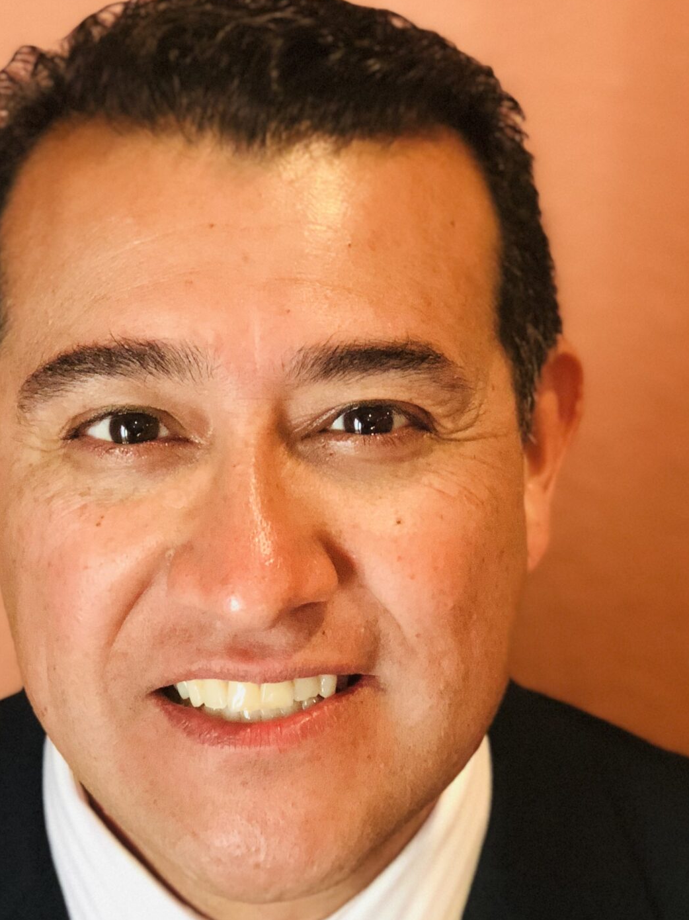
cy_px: 616
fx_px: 2787
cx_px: 327
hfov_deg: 14.1
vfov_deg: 18.7
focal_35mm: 105
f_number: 2.8
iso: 640
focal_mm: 6.6
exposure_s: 1/60
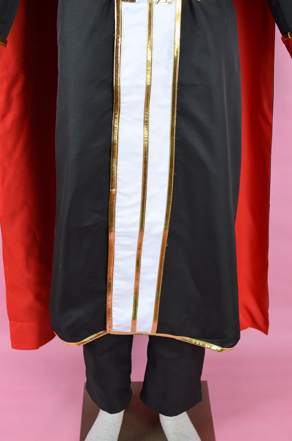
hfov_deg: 25.6
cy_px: 220
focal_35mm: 52
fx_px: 641
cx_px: 146
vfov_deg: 37.9
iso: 100
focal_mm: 35
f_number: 4
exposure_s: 1/60
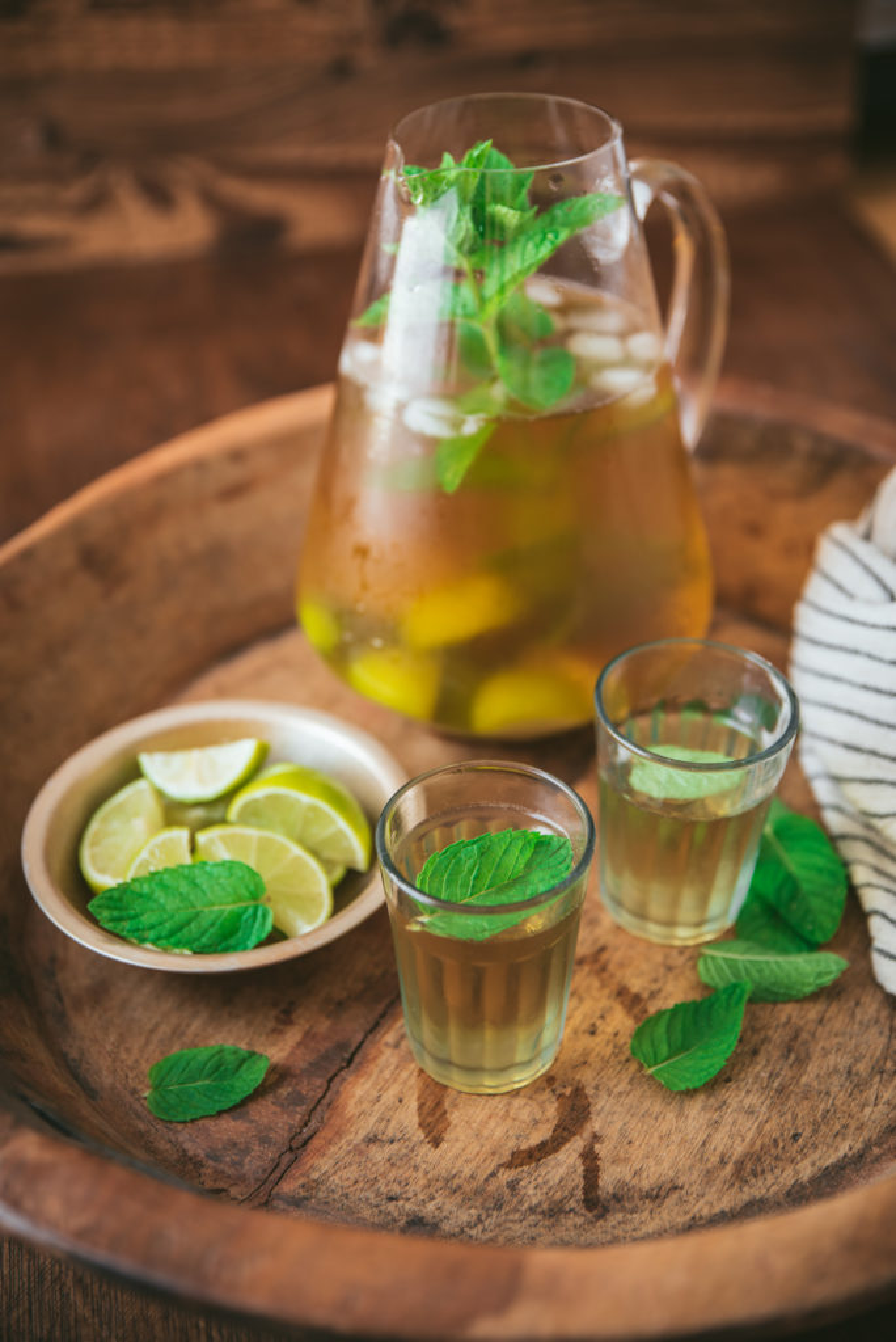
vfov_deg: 38.2
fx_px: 1939
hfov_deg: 26.0
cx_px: 448
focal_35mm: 52
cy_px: 671
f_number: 2.8
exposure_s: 1/40
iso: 100
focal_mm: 52
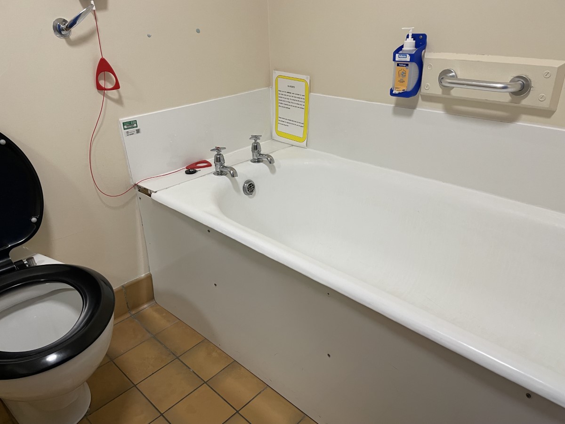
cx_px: 282
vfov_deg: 53.1
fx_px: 424
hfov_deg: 67.3
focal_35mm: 26
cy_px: 212
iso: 80
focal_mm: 4.2
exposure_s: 1/50
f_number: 1.6
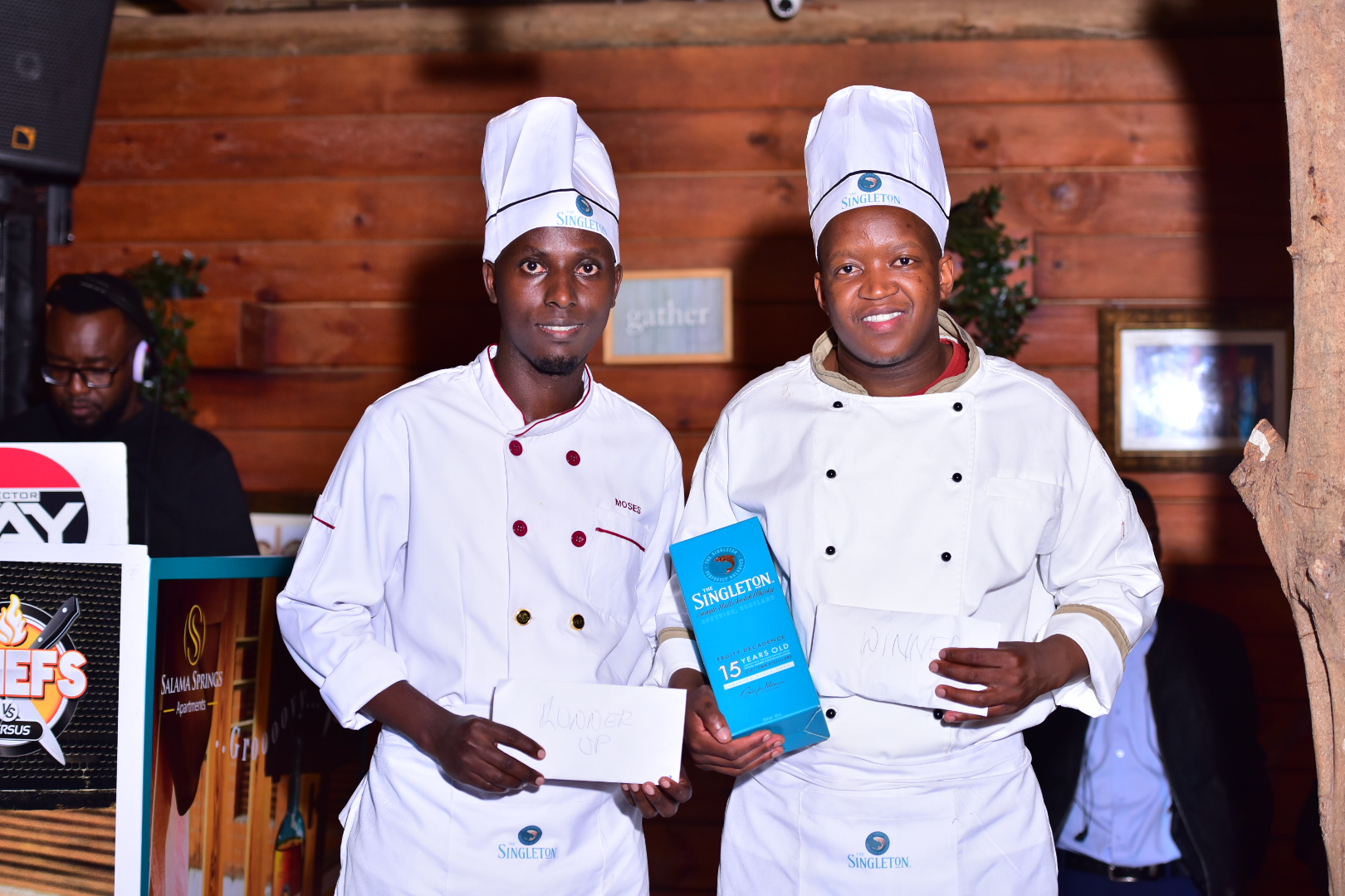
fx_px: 2615
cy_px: 448
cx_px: 672
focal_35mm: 70
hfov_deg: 28.8
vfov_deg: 19.5
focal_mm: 70
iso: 500
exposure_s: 1/160
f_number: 3.2
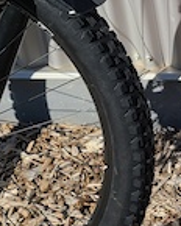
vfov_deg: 13.5
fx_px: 937
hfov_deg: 10.2
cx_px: 351
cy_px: -6
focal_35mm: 140
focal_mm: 5.4
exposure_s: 1/3956
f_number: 1.8
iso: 40
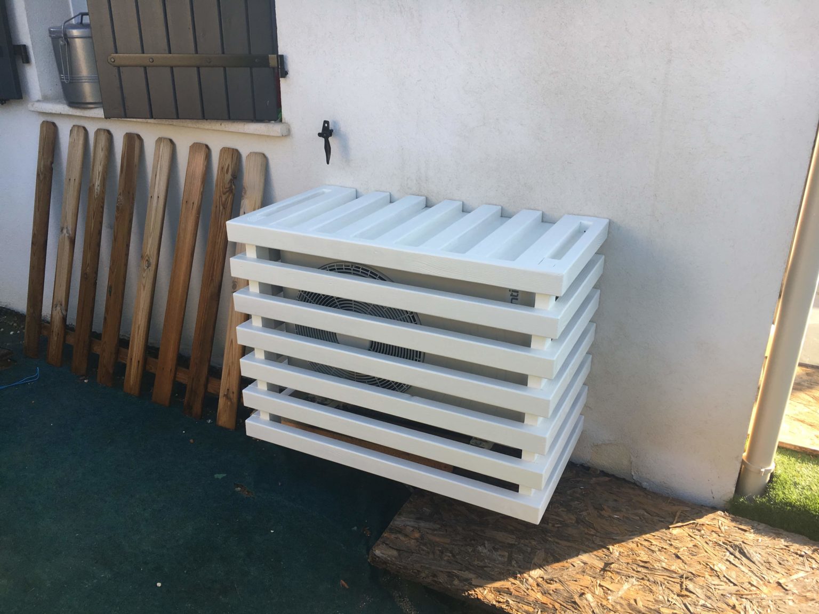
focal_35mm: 29
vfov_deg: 48.2
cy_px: 307
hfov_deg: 61.7
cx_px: 410
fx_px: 686
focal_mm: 4.15
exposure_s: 1/301
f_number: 2.2
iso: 25
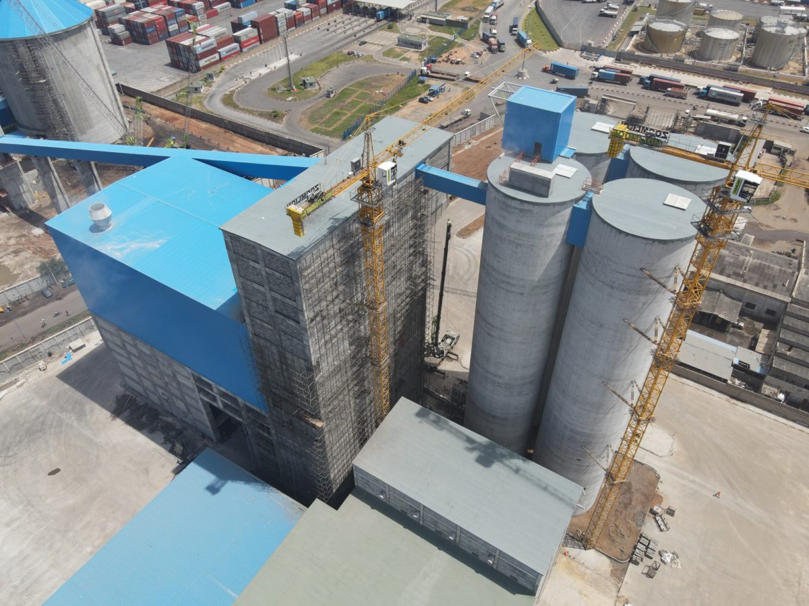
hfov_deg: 71.6
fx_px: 561
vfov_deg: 56.8
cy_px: 303
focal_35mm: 24
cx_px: 404
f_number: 2.8
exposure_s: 1/800
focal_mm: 4.5
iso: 100
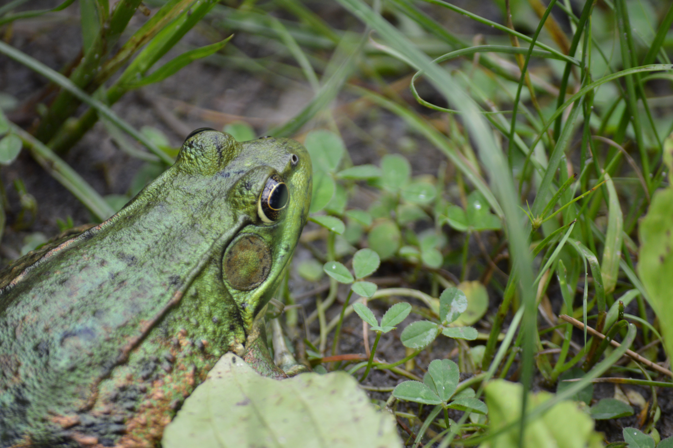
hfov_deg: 6.9
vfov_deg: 4.6
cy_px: 224
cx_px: 336
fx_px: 5603
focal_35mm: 300
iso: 400
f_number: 5.6
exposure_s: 1/160
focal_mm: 200
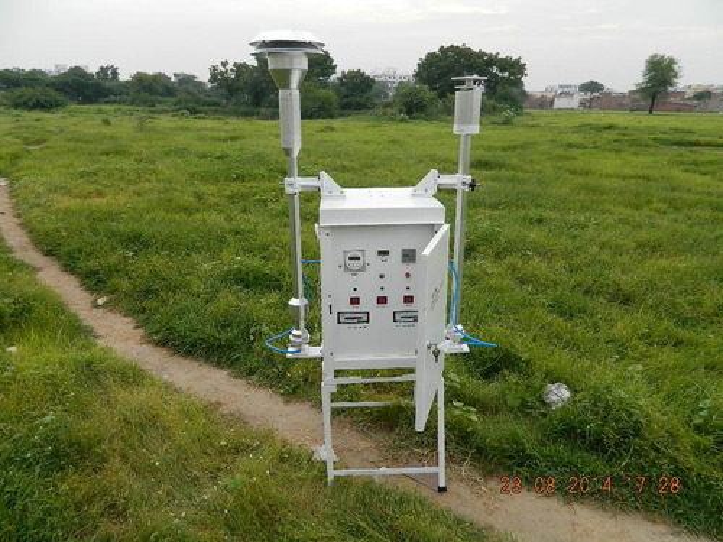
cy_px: 271
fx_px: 522
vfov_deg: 54.9
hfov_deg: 69.4
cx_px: 362
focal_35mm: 25
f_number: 3.1
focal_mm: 4.5
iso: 80
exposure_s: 1/250
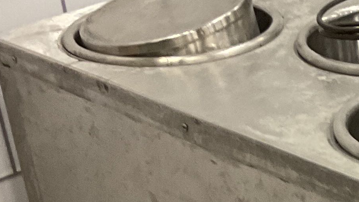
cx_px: 460
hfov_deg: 14.7
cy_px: 459
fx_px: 1333
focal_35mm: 140
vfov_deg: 8.1
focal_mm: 3
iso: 125
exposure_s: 1/50
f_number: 1.8
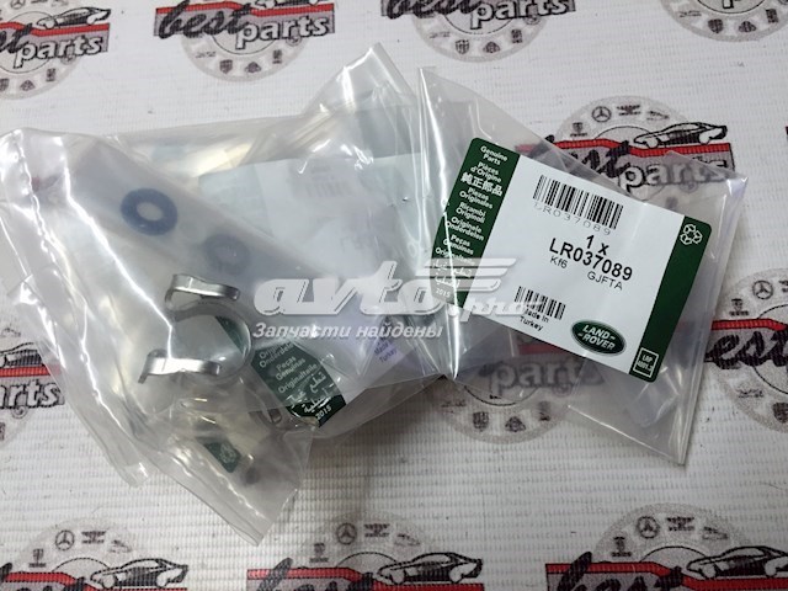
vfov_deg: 48.2
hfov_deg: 61.7
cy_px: 296
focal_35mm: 29
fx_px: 660
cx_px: 394
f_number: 2.2
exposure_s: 1/33
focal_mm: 4.15
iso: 80
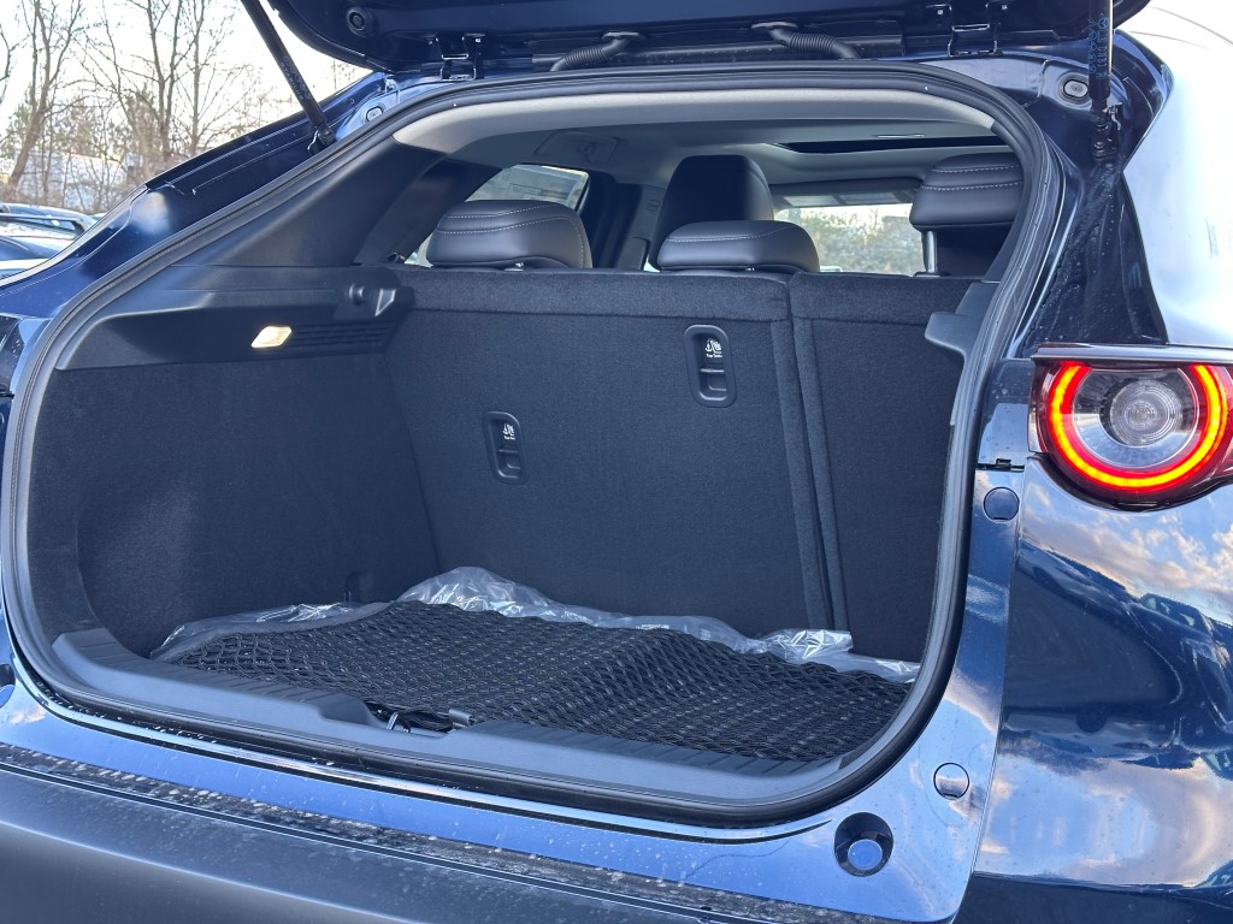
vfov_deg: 30.3
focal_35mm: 48
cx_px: 616
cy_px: 462
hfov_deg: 39.7
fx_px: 1710
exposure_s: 1/60
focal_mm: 6.86
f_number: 1.78
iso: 125
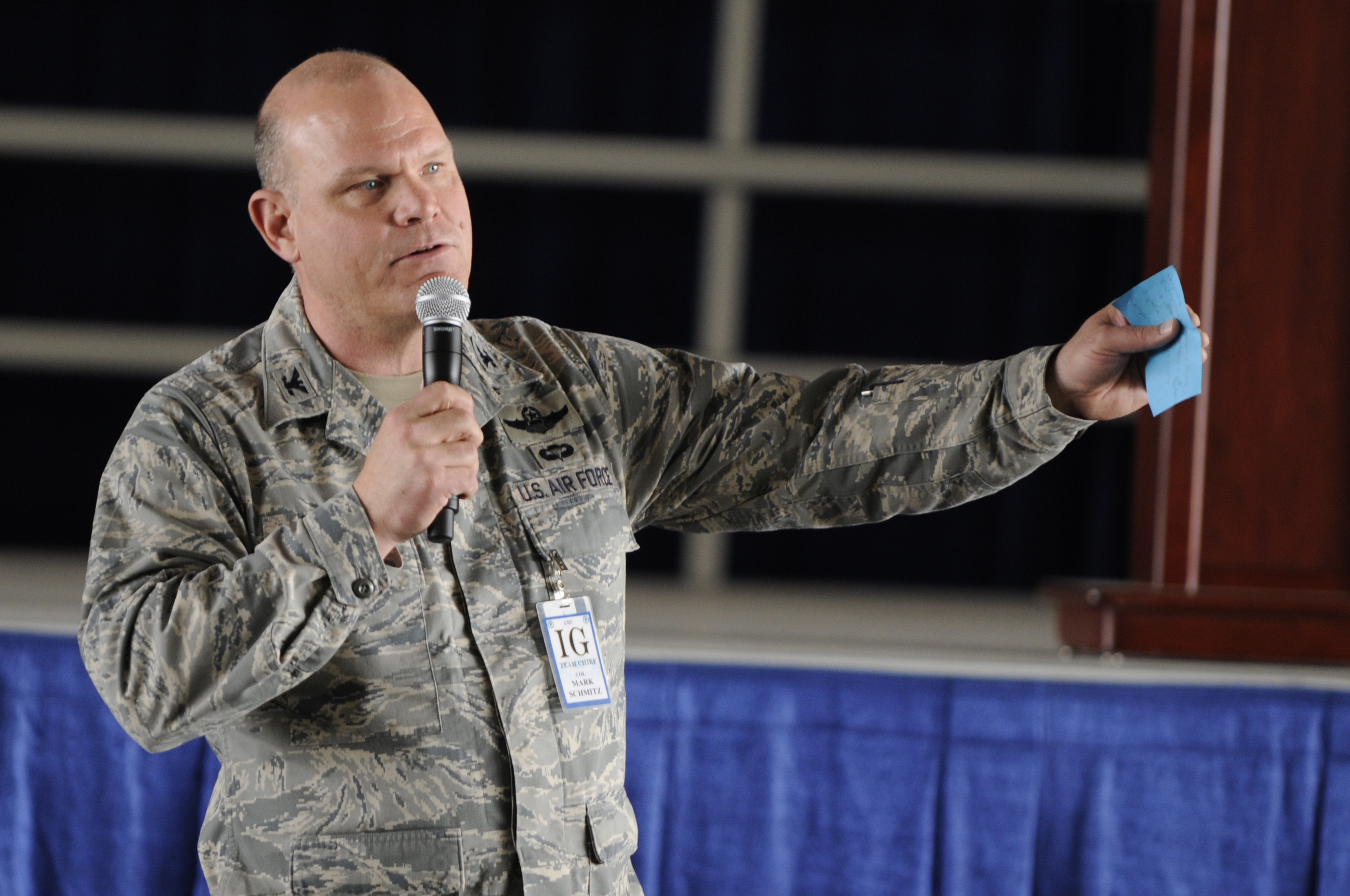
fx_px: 11236
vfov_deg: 4.6
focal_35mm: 300
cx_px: 675
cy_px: 448
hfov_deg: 6.9
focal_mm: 200
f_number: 2.8
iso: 400
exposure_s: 1/60
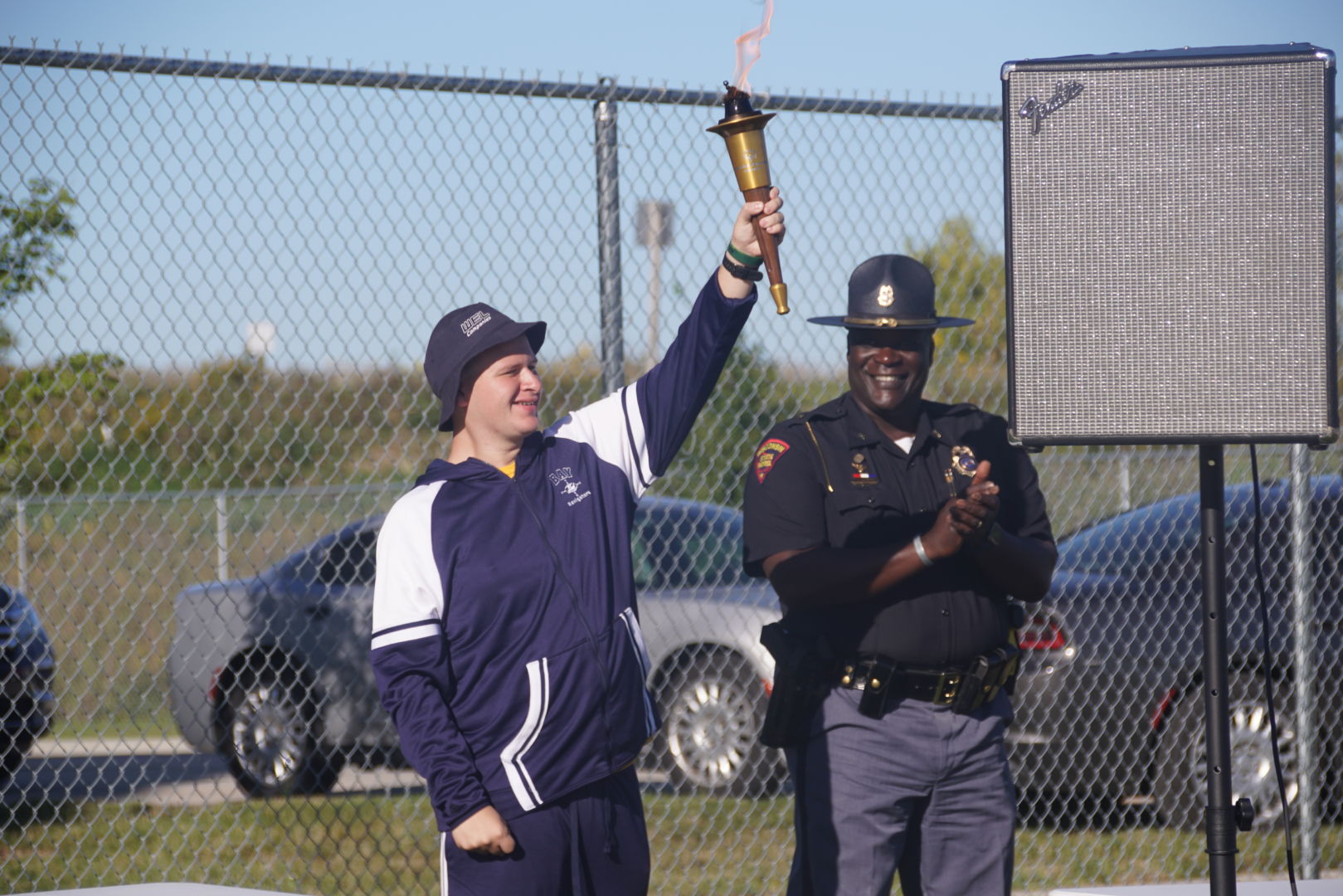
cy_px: 448
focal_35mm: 202
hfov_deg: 10.2
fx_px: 7537
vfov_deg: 6.8
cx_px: 672
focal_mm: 135
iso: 100
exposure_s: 1/320
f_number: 7.1
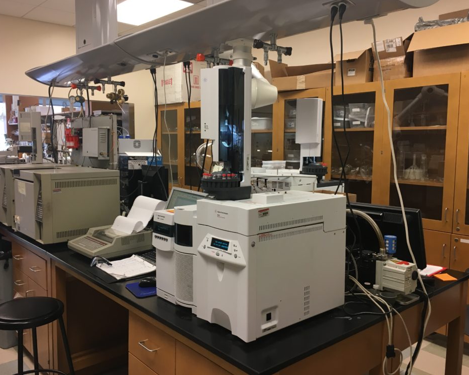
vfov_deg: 47.1
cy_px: 183
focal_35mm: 31
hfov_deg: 57.2
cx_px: 229
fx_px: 430
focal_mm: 4.15
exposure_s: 1/30
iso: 64
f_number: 2.2
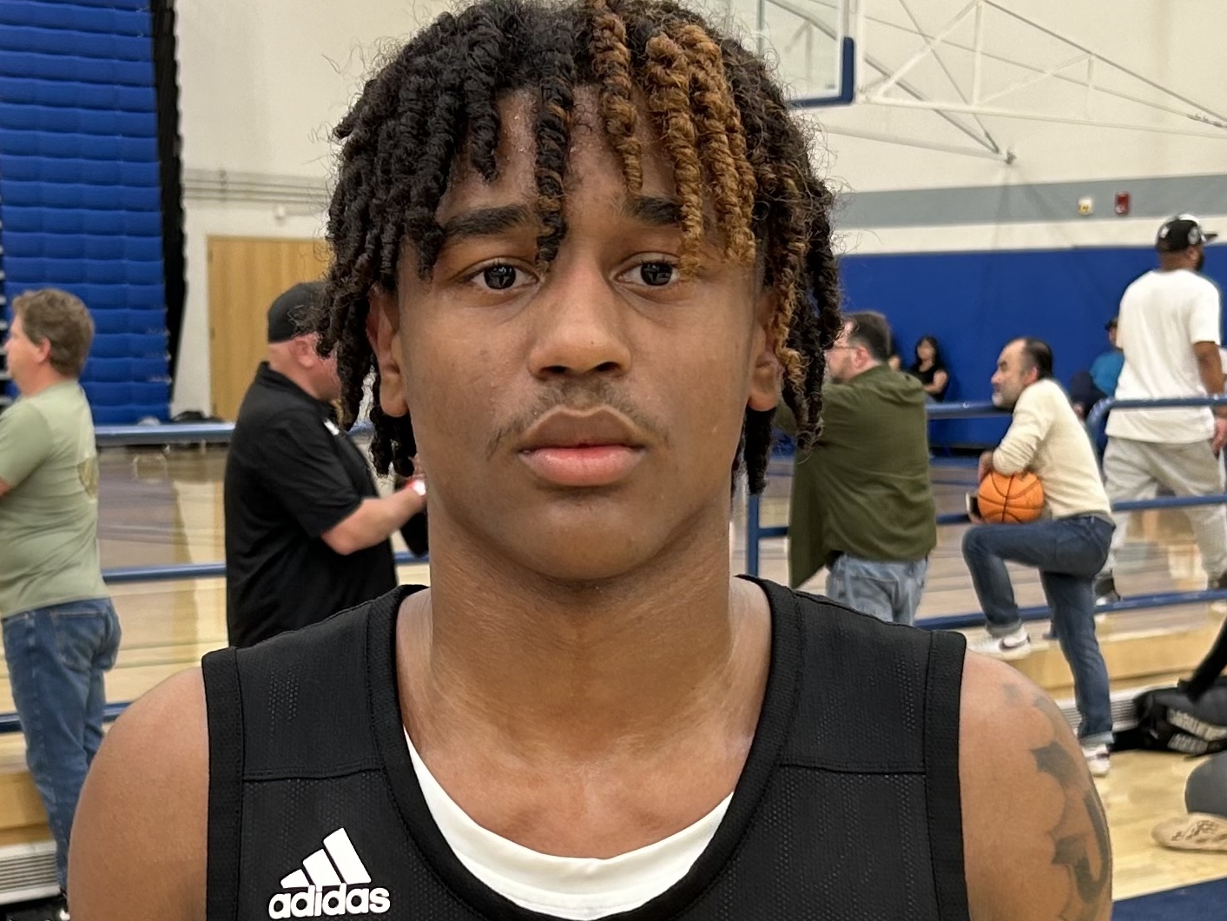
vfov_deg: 30.0
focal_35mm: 47
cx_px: 600
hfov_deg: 40.4
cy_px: 771
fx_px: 1666
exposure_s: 1/60
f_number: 1.5
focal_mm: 5.7
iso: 64
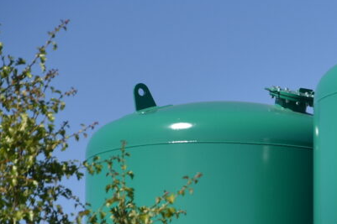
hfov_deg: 6.3
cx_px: 590
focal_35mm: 322
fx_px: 3013
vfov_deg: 4.2
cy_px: 333
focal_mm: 56
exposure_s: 1/2500
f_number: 4
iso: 100
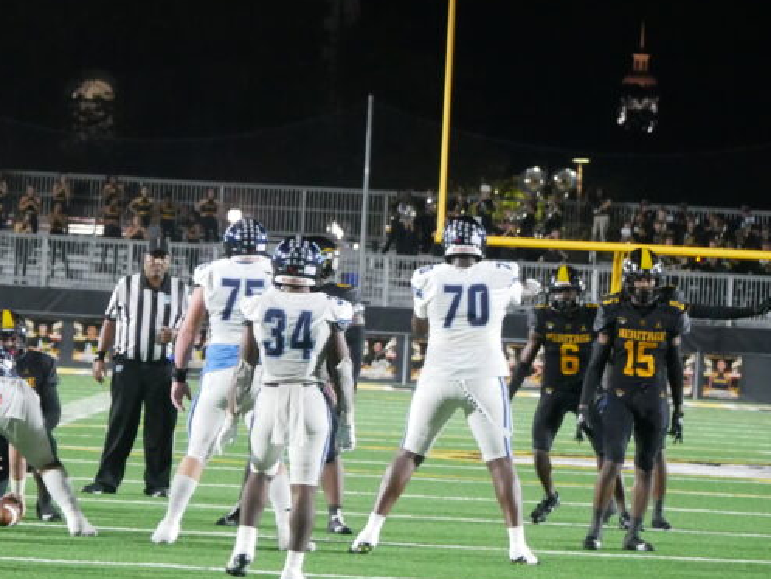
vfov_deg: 5.5
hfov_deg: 7.4
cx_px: 88
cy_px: 240
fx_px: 5971
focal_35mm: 268
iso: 3200
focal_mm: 65
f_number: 4.8
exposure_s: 1/100
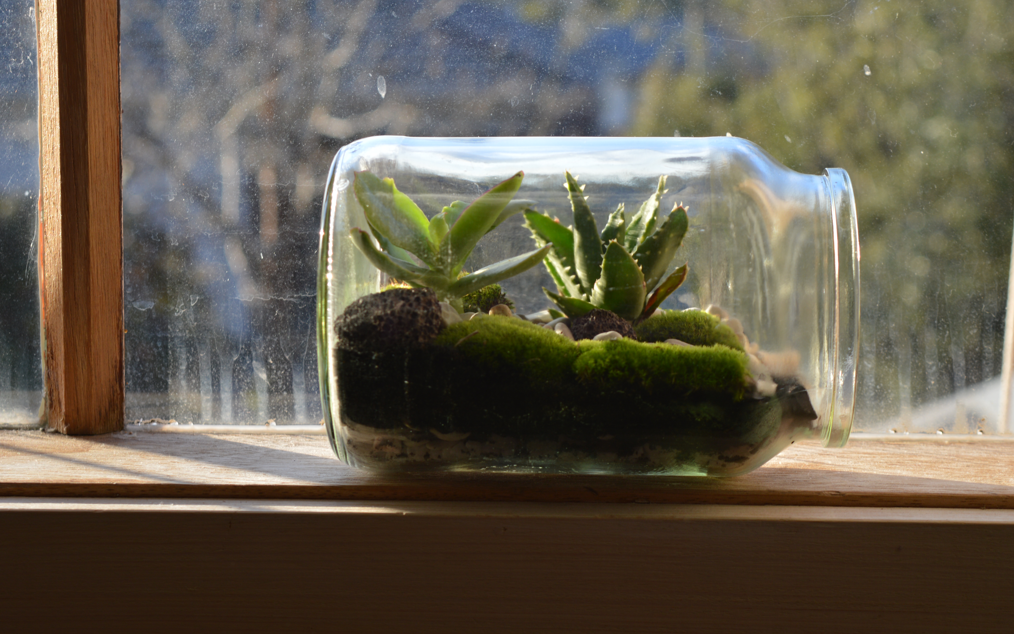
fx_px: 2073
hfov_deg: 27.5
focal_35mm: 75
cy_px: 289
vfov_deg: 17.4
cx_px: 512
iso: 100
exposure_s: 1/100
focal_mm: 48
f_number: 6.3
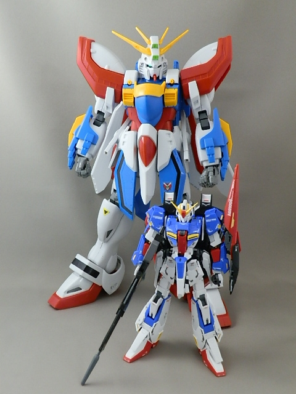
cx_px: 148
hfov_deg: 41.8
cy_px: 197
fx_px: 388
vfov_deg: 54.0
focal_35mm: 34
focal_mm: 6.17
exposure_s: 1/8
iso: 200
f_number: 3.5
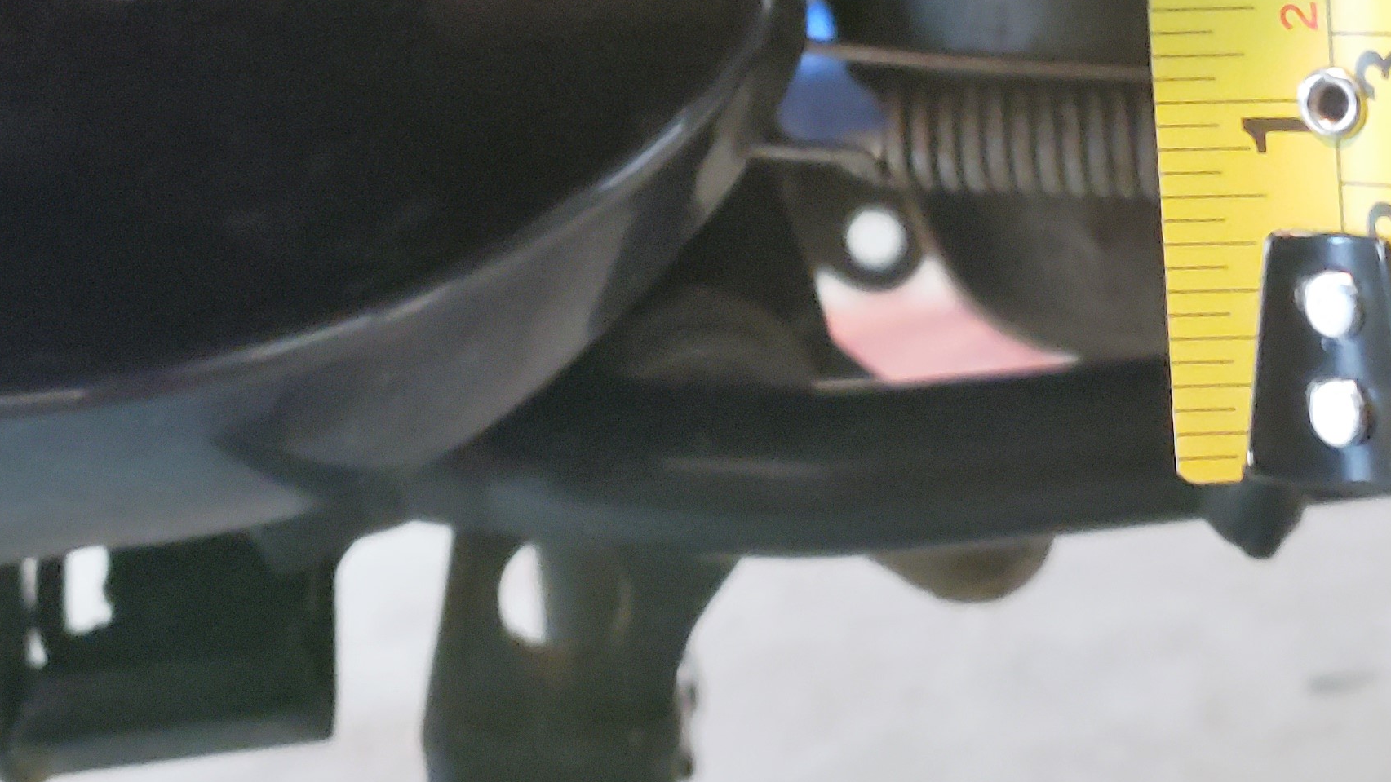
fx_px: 2471
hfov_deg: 31.4
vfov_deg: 16.6
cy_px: -344
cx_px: 707
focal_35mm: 67
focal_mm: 4.3
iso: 800
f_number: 1.5
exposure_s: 1/10
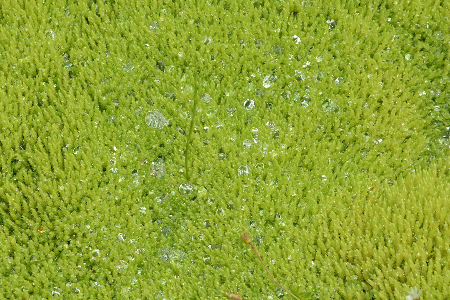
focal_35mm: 198
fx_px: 2470
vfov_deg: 7.0
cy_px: 147
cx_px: 185
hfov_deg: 10.4
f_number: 10
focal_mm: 105
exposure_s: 1/200
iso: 250
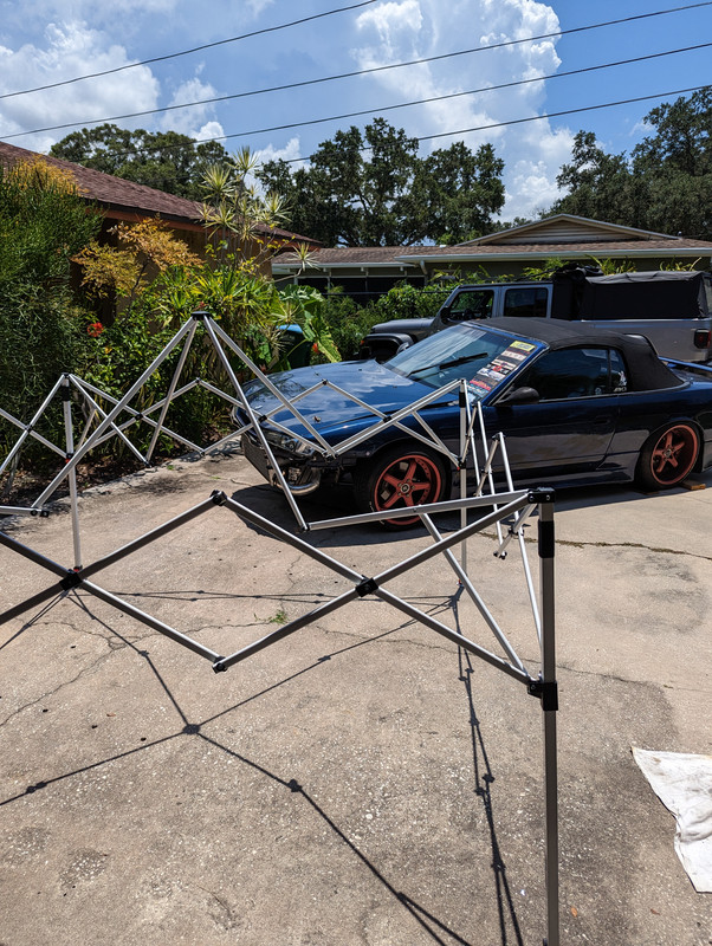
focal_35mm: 24
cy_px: 473
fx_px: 657
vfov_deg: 71.5
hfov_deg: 56.9
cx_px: 356
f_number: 1.85
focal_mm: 6.81
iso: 45
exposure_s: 1/2976
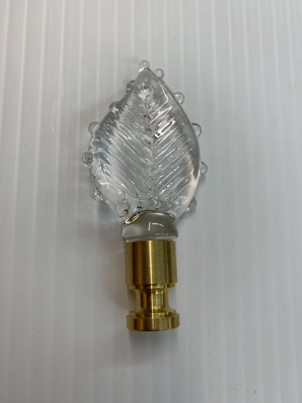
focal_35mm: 26
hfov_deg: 53.1
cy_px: 202
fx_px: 302
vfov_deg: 67.3
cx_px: 151
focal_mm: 4.25
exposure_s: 1/120
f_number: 1.8
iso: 50
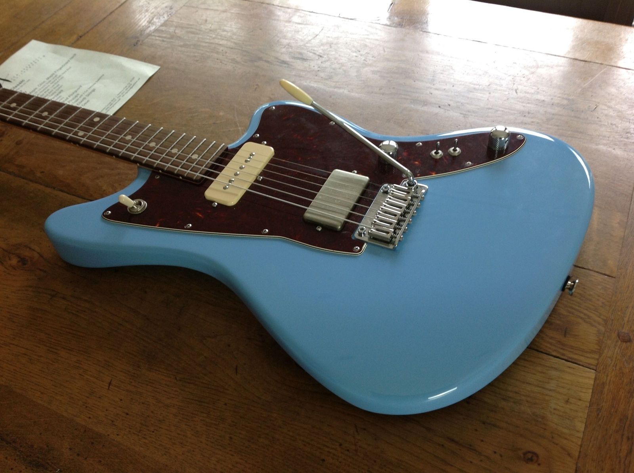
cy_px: 236
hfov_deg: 52.7
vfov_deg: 40.6
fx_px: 640
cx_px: 317
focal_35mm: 35
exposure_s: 1/17
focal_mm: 4.28
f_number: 2.4
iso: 50
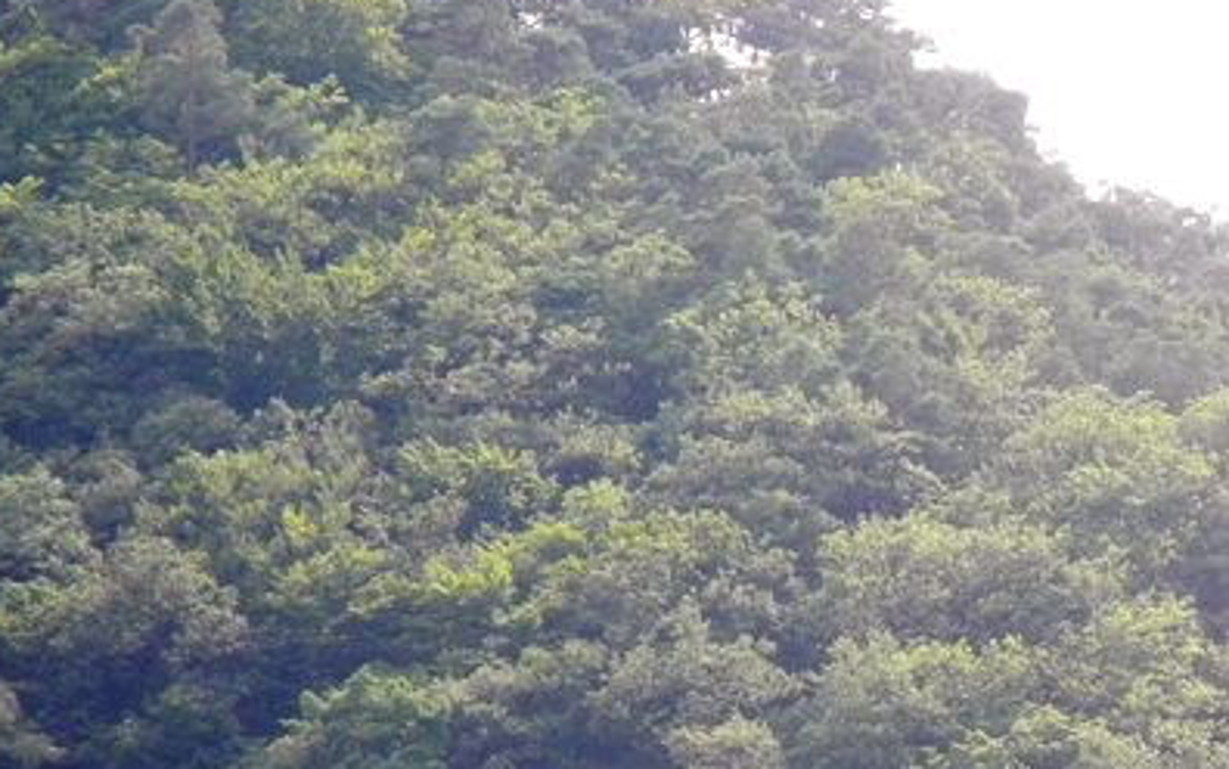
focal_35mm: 548
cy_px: 1020
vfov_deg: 2.4
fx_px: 18365
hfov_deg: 3.8
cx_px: 1555
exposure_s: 1/125
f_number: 5.6
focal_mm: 42.6
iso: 100
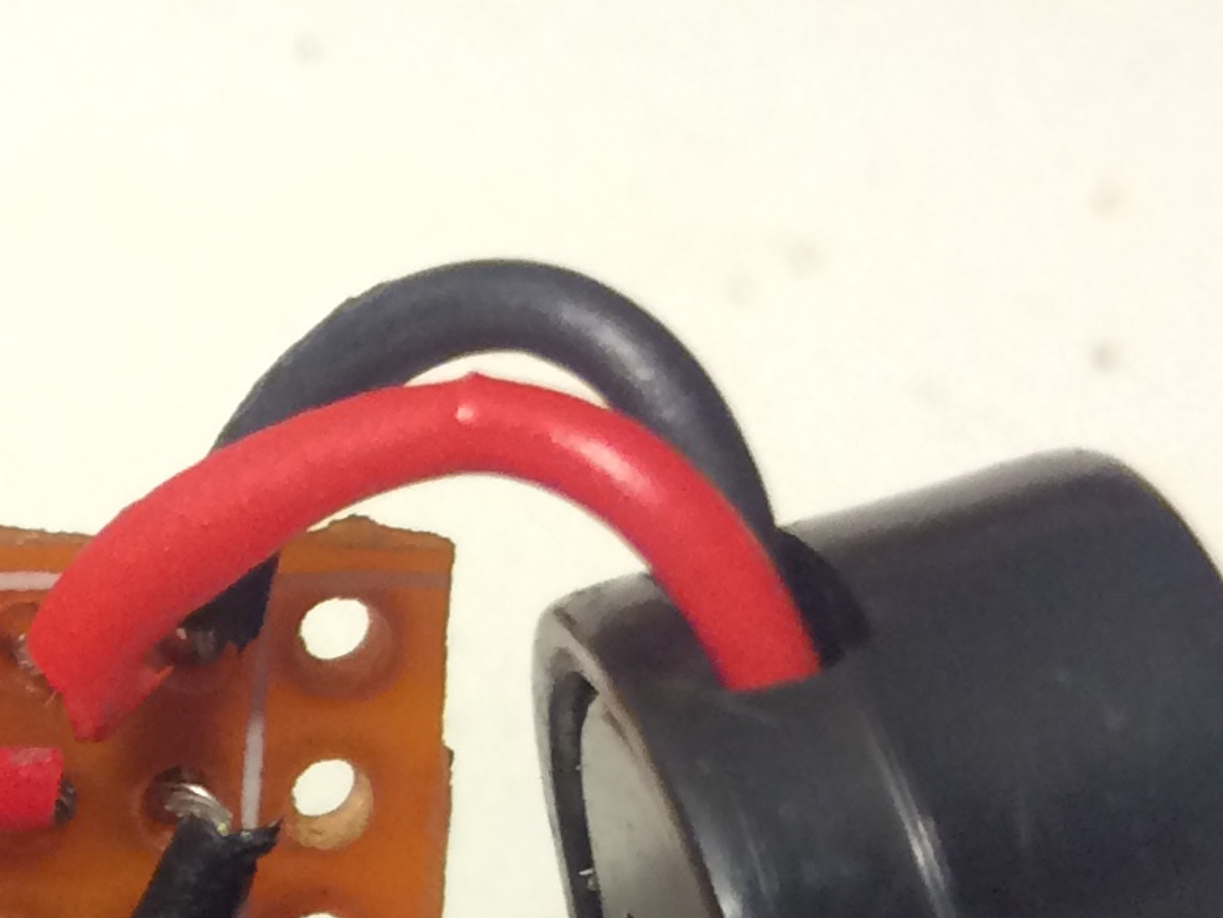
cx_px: -556
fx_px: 4310
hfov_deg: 15.1
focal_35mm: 122
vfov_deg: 11.9
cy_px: 1096
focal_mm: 4.15
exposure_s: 1/30
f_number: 2.2
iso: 80
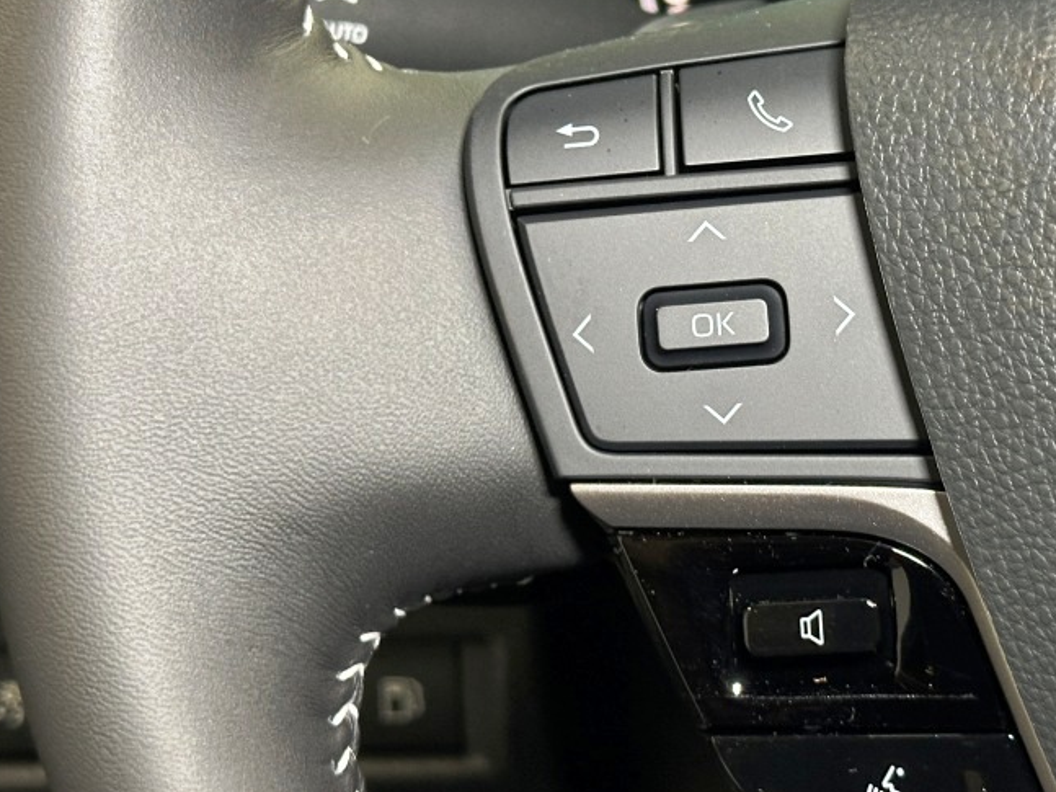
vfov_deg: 19.3
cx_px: 668
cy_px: 266
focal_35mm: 76
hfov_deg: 25.6
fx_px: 2318
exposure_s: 1/40
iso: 400
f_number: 1.78
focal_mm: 6.86
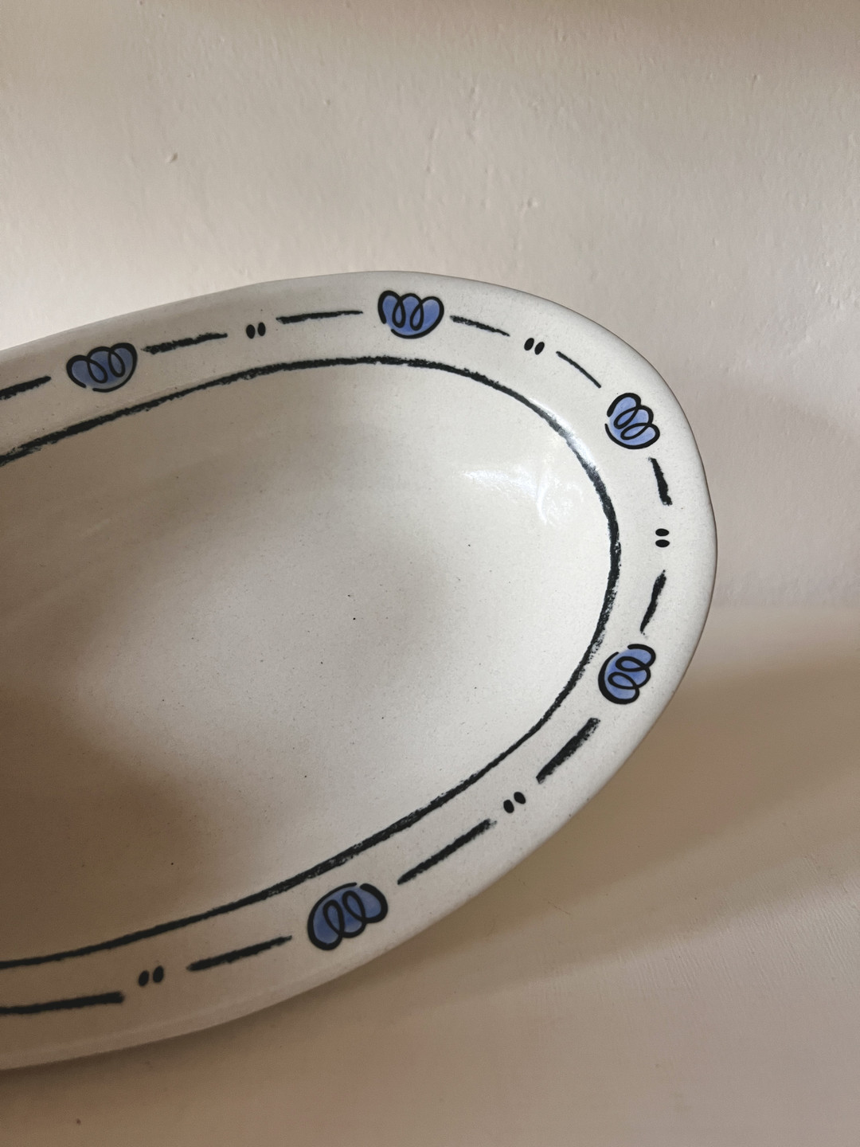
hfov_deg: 53.1
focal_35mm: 26
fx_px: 861
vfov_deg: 67.3
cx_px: 430
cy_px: 574
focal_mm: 5.7
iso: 320
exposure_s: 1/60
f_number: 1.5
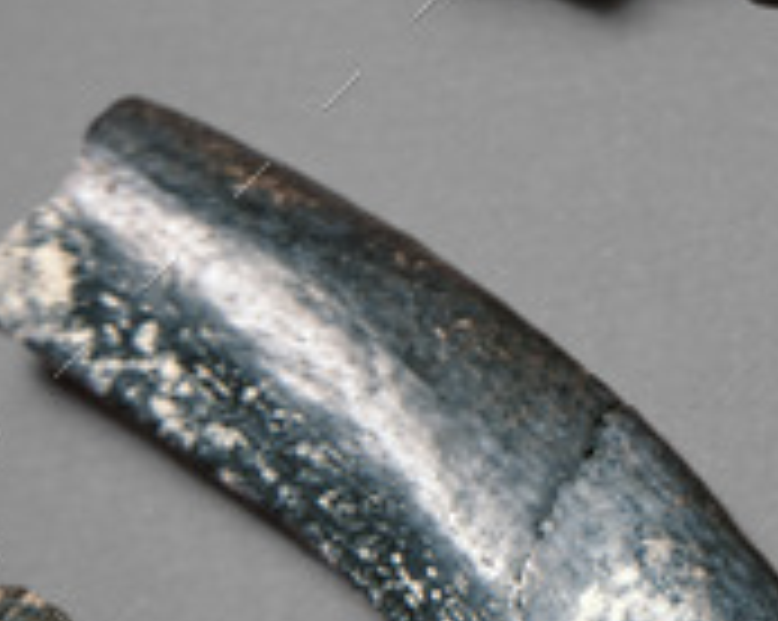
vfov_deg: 15.8
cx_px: 1264
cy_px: 29
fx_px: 2208
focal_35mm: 96
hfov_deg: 17.4
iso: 160
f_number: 8
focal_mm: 20.3
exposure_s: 1/125
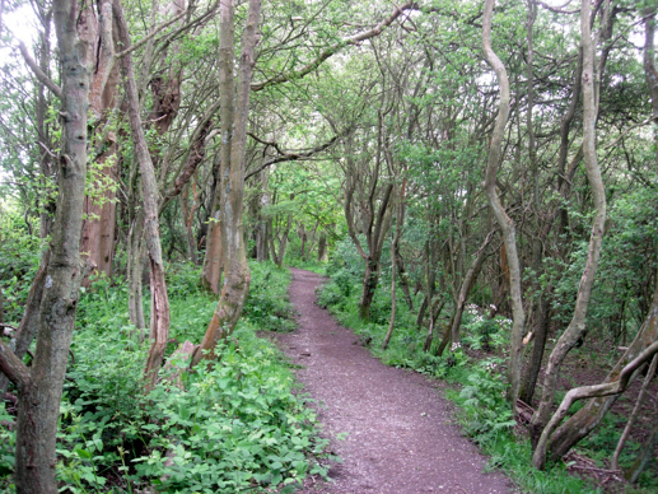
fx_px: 722
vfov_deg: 37.7
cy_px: 247
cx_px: 329
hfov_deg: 49.0
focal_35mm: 38
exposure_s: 1/64
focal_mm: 7.8
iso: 64
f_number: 2.8
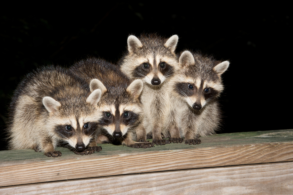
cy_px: 98
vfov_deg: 11.4
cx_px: 146
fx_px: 977
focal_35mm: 120
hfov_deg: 17.1
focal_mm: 80
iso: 640
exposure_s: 1/60
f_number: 9
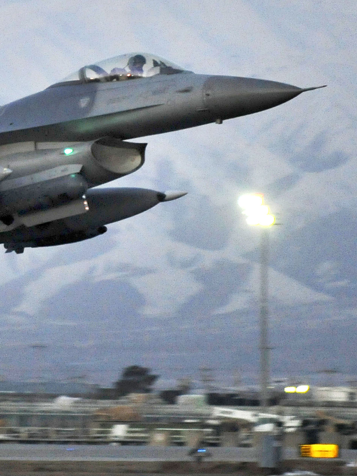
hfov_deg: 2.3
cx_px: -24
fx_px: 8801
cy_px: 122
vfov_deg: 3.1
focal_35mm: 640
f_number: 2.8
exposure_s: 1/500
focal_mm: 200
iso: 4000
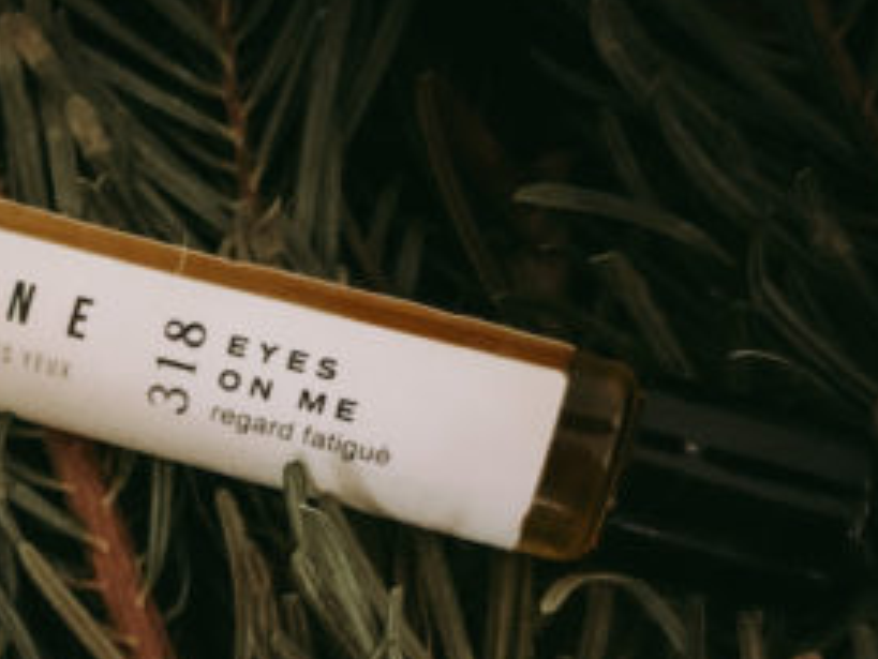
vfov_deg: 22.4
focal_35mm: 61
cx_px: -10
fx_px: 1548
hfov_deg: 29.5
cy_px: 759
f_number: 1.8
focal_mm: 4.25
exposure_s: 1/30
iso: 800
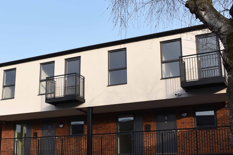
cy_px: 99
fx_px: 343
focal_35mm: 53
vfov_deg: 25.4
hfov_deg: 37.0
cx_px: 72
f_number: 8
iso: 200
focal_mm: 18
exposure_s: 1/250
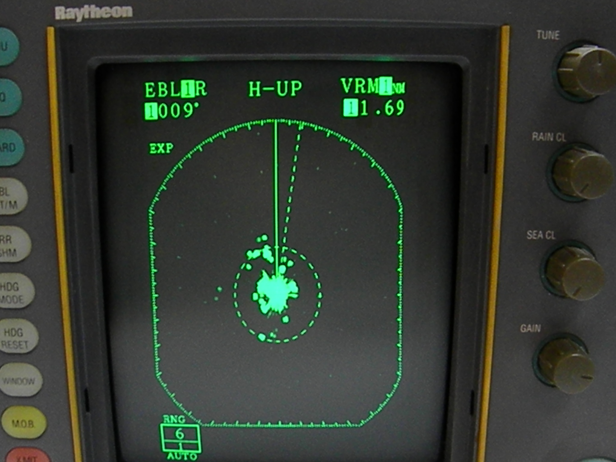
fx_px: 747
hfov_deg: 44.8
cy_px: 277
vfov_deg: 34.2
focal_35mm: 42
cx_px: 310
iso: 720
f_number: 3.5
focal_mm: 5
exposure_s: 1/85.2
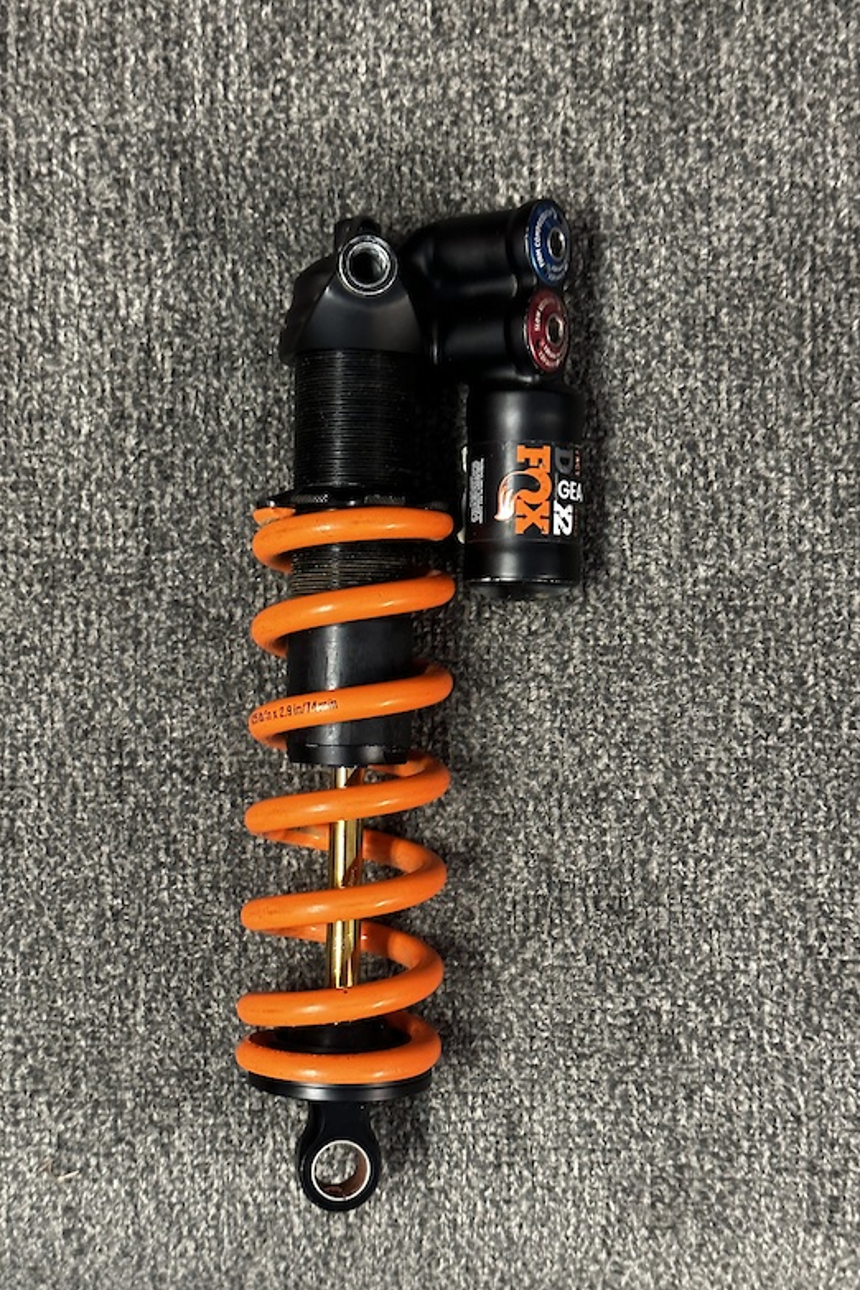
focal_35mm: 51
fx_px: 1827
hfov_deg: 26.5
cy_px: 649
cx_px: 409
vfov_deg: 38.9
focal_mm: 6.86
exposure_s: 1/40
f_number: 1.78
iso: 500
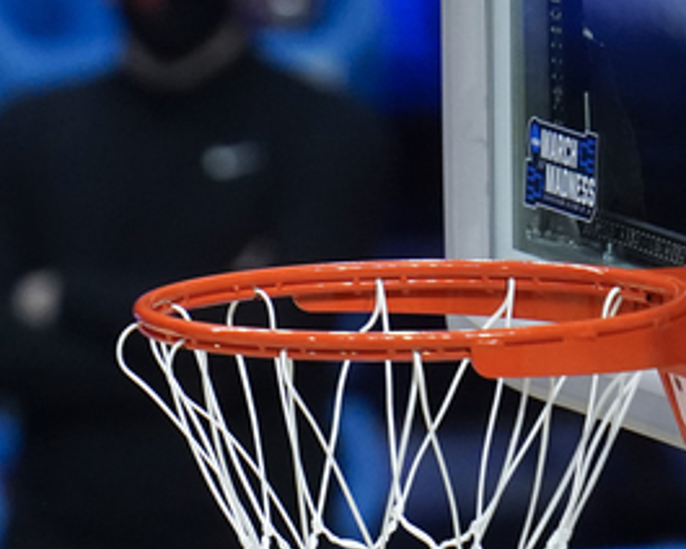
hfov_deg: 1.0
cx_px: -422
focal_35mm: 2033
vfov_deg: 0.8
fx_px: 41276
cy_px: 786
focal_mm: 560
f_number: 4
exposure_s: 1/1000
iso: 4000
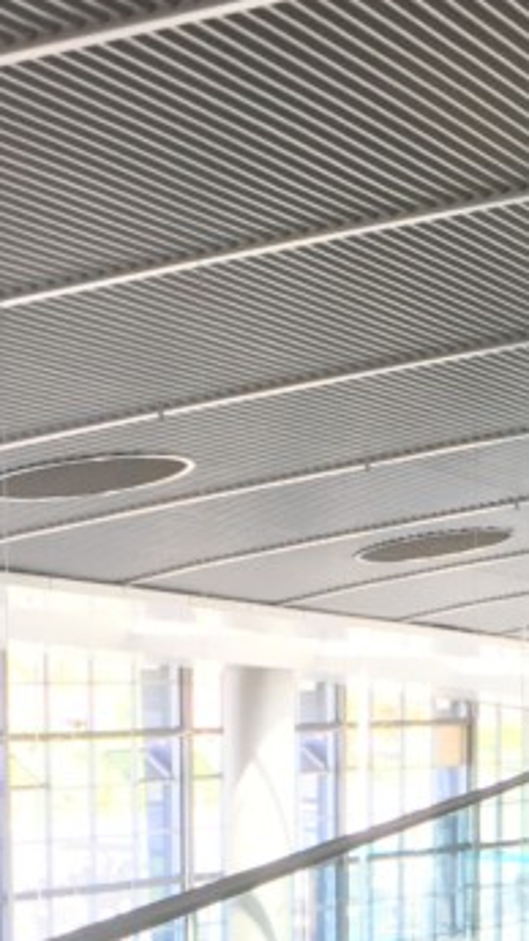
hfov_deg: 10.9
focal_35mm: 110
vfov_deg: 18.4
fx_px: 2744
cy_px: 1146
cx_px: 480
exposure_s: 1/33
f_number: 2.2
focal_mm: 4.15
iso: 50
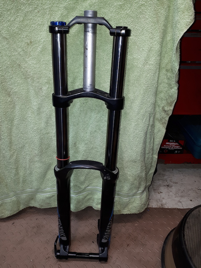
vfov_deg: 65.3
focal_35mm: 27
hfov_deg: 51.4
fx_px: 209
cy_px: 134
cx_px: 100
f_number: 1.9
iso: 64
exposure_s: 1/33
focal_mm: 3.6
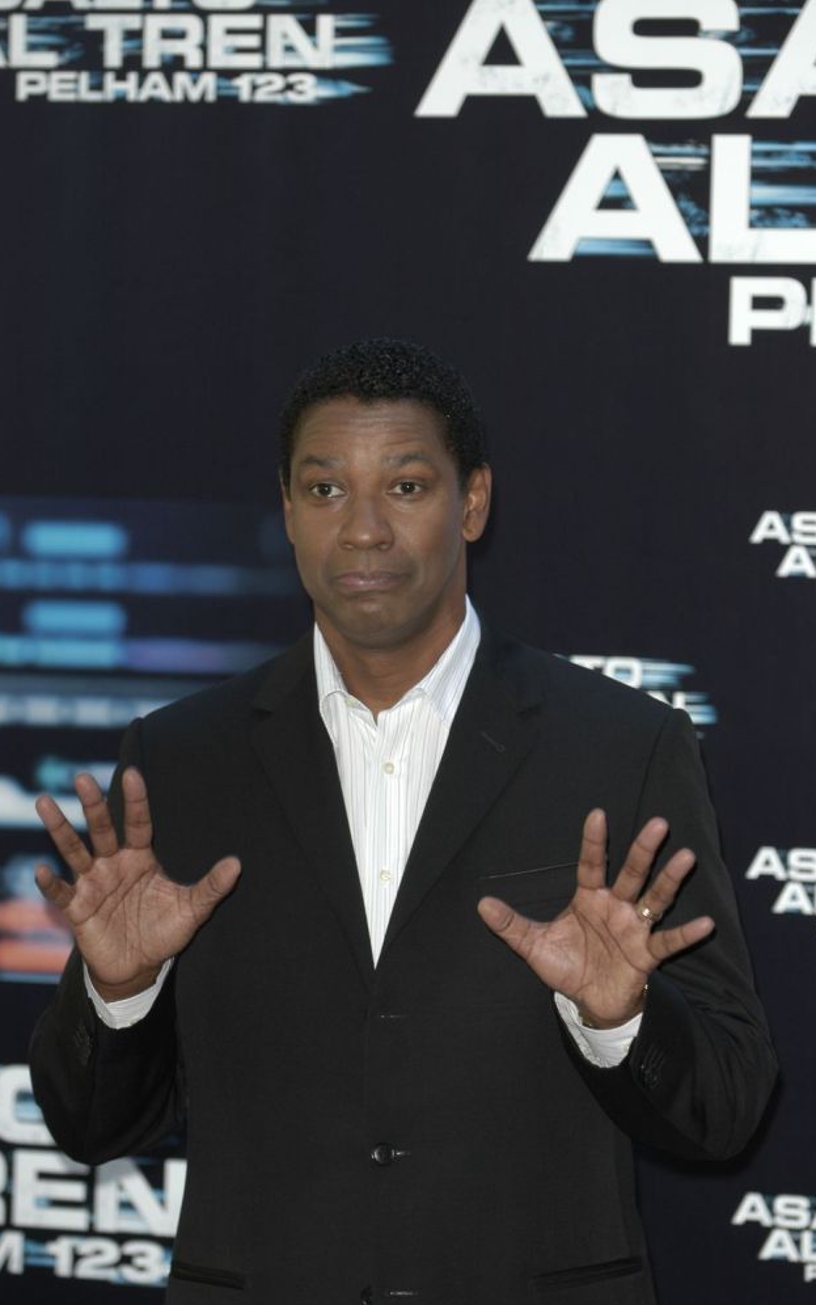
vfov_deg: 11.4
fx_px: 6543
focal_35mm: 184
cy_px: 654
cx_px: 417
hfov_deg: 7.1
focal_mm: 120
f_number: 2.8
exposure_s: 1/180
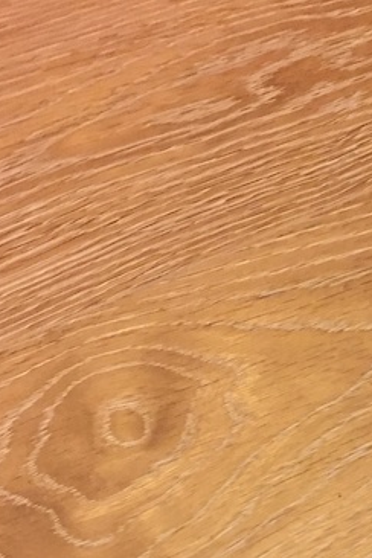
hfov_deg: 19.8
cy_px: 509
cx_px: 398
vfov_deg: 29.2
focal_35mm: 66
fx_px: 1023
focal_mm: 4.15
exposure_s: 1/17
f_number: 2.2
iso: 500
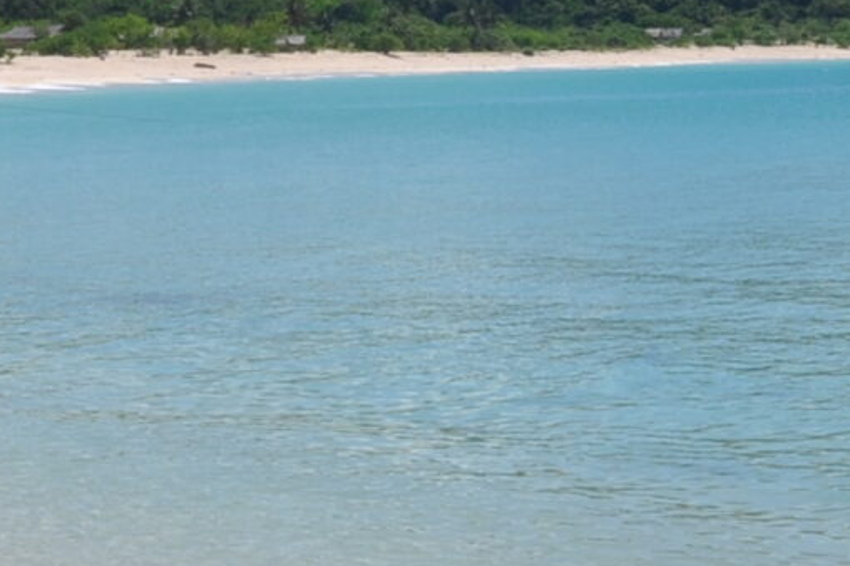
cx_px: 146
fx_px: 3209
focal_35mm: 136
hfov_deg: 15.0
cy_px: 12
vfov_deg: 10.0
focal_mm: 18
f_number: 9
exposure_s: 1/320
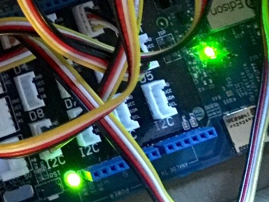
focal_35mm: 101
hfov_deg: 18.4
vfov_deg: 13.5
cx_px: -58
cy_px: -135
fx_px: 785
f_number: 2.2
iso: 400
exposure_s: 1/4
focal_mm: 4.15
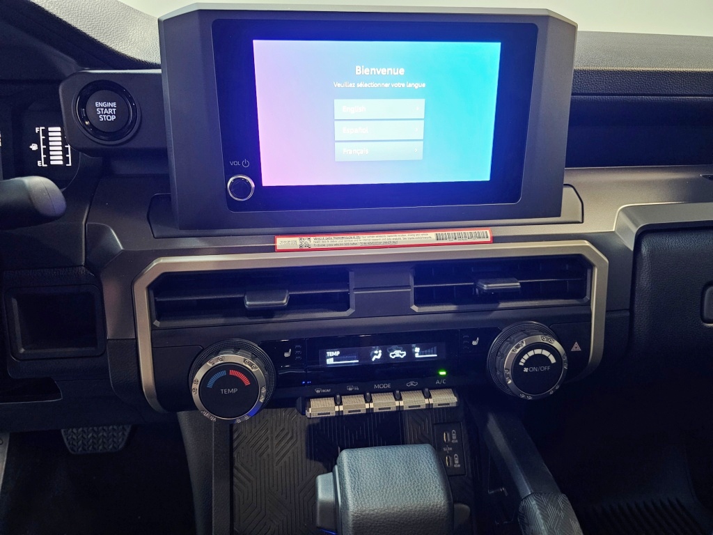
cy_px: 268
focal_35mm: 23
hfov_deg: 73.9
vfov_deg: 58.9
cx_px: 356
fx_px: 474
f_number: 1.7
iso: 640
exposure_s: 1/24
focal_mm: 6.3
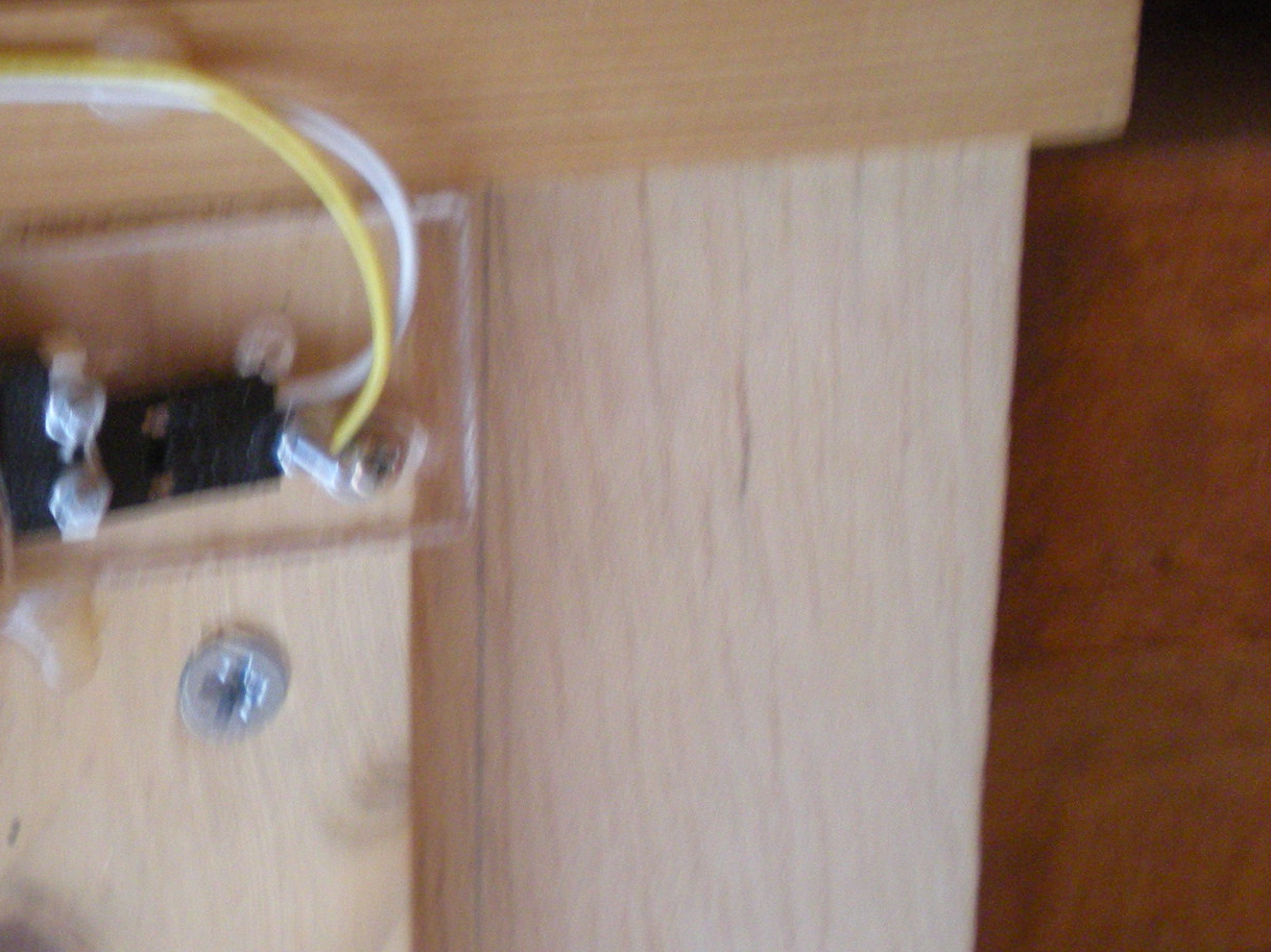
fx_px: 2717
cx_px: 203
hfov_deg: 25.7
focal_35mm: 74
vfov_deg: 19.9
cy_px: 408
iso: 305
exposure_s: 1/8
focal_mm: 7.4
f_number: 3.5
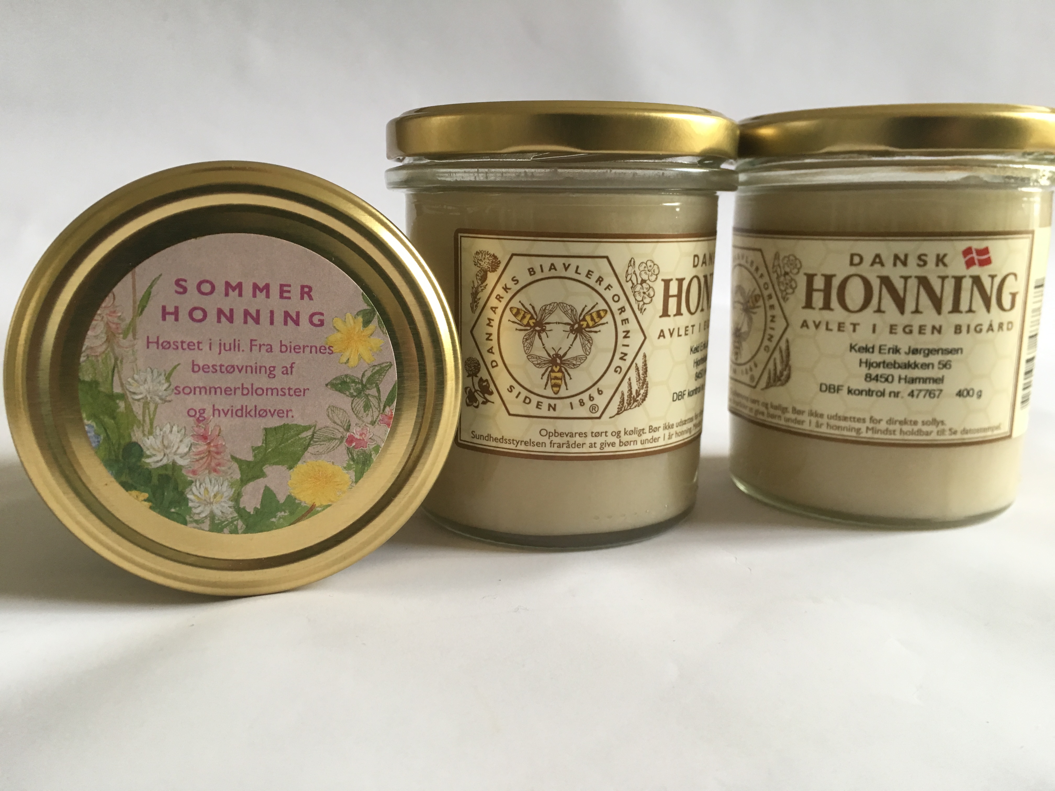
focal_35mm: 29
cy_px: 396
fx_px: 884
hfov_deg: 61.7
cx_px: 528
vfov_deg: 48.2
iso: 64
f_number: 2.2
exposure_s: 1/33
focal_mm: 4.15
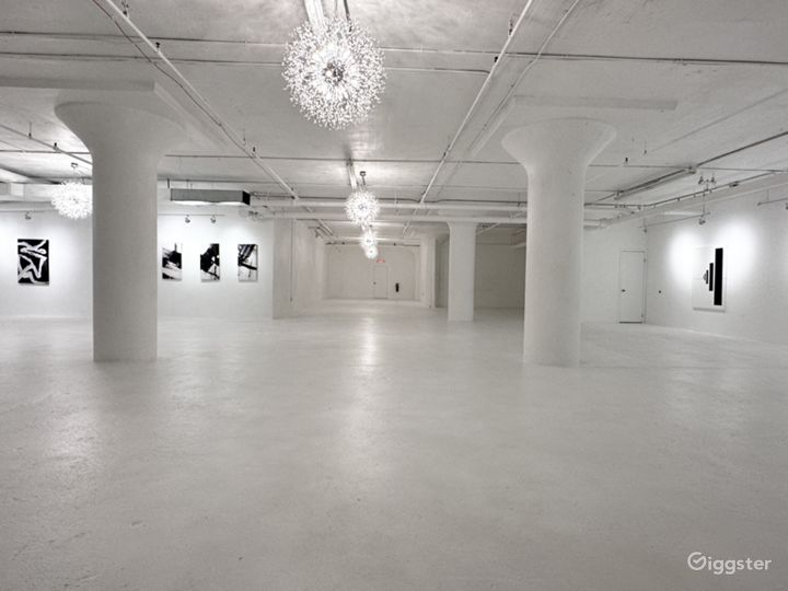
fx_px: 319
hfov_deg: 102.1
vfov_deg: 85.7
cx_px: 394
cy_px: 296
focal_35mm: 14
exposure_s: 1/120
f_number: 2.2
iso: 125
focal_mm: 2.22
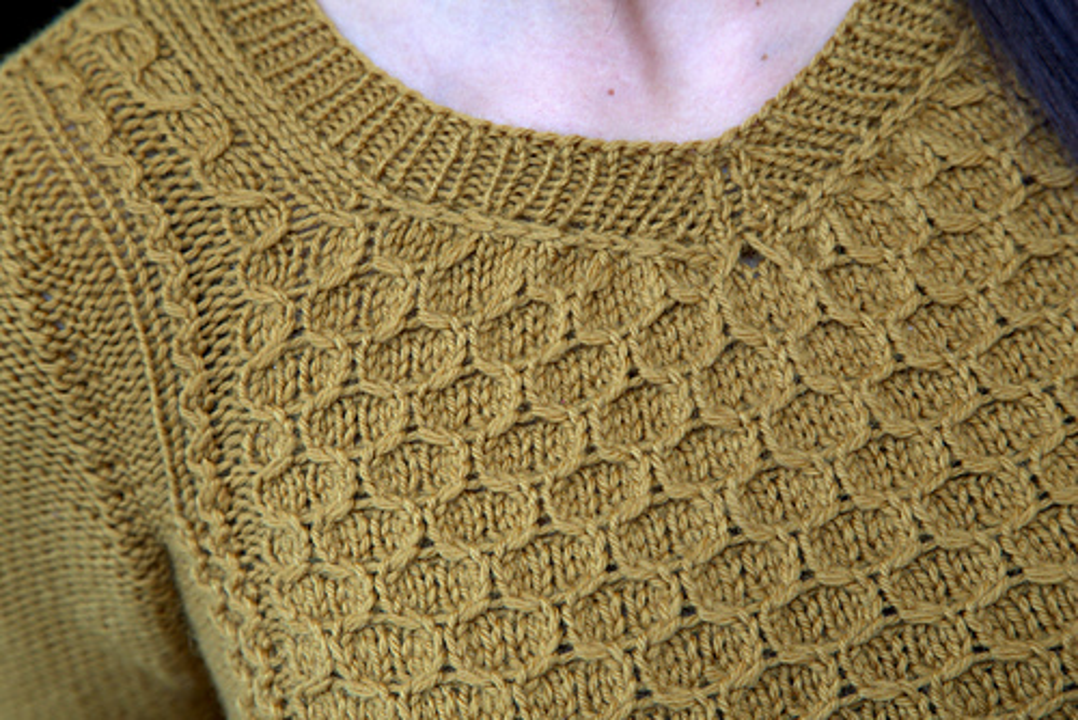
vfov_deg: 13.2
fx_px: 3116
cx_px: 539
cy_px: 360
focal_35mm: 104
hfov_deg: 19.6
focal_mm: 105
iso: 1600
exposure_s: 1/80
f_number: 8
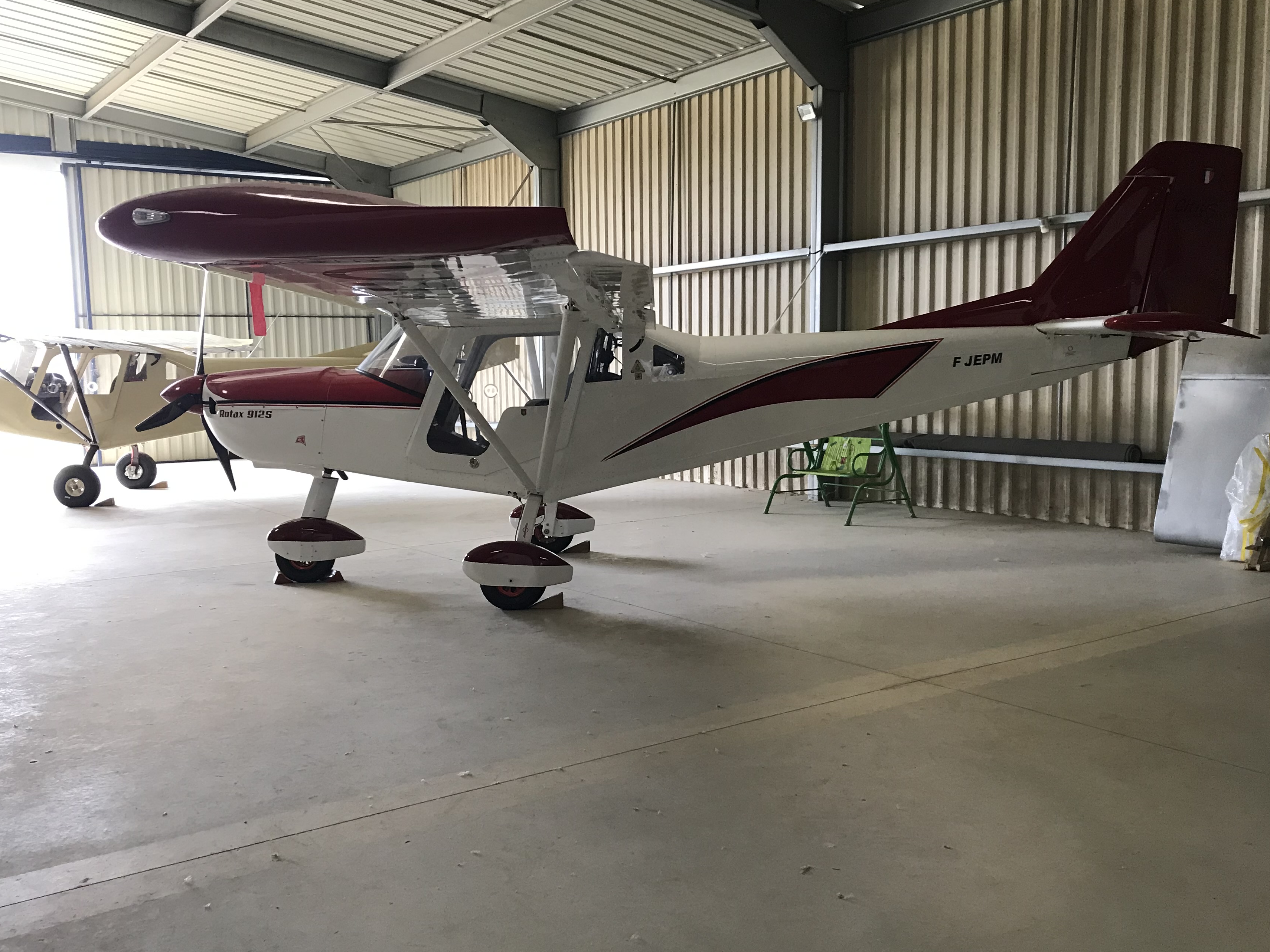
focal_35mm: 33
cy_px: 496
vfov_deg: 42.9
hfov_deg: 55.3
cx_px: 663
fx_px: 1211
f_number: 1.8
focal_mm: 3.99
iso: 40
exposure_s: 1/25
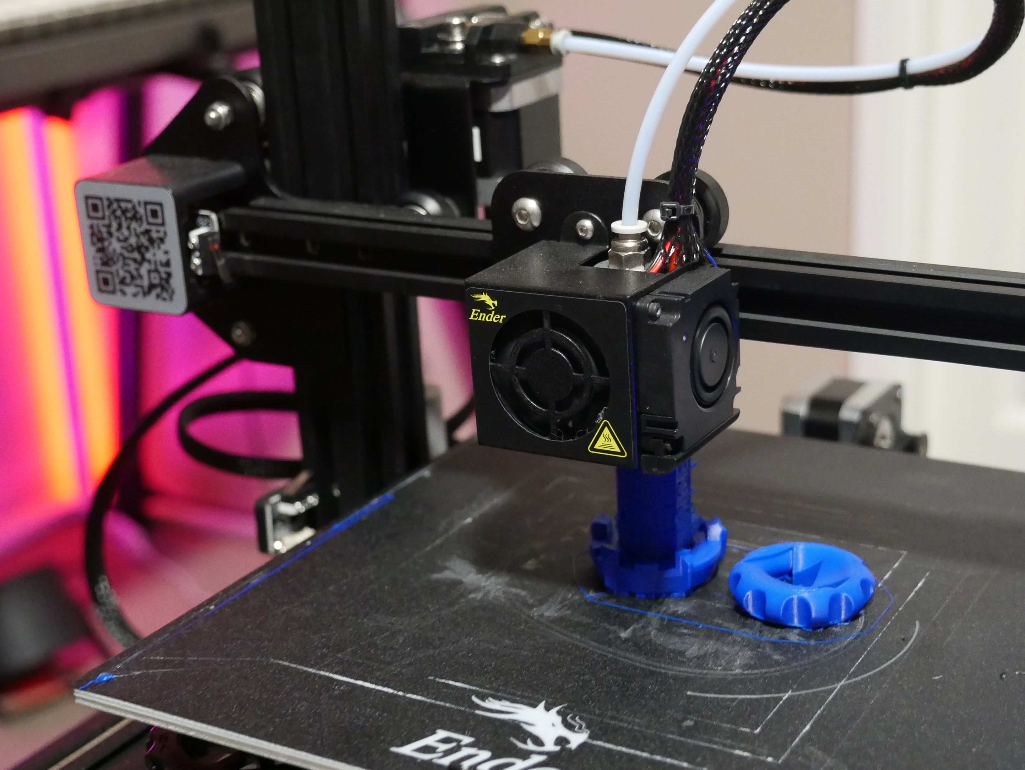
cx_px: 512
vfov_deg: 34.4
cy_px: 385
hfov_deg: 44.8
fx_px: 1244
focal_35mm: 42
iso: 3200
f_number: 2.8
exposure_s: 1/60
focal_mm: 21
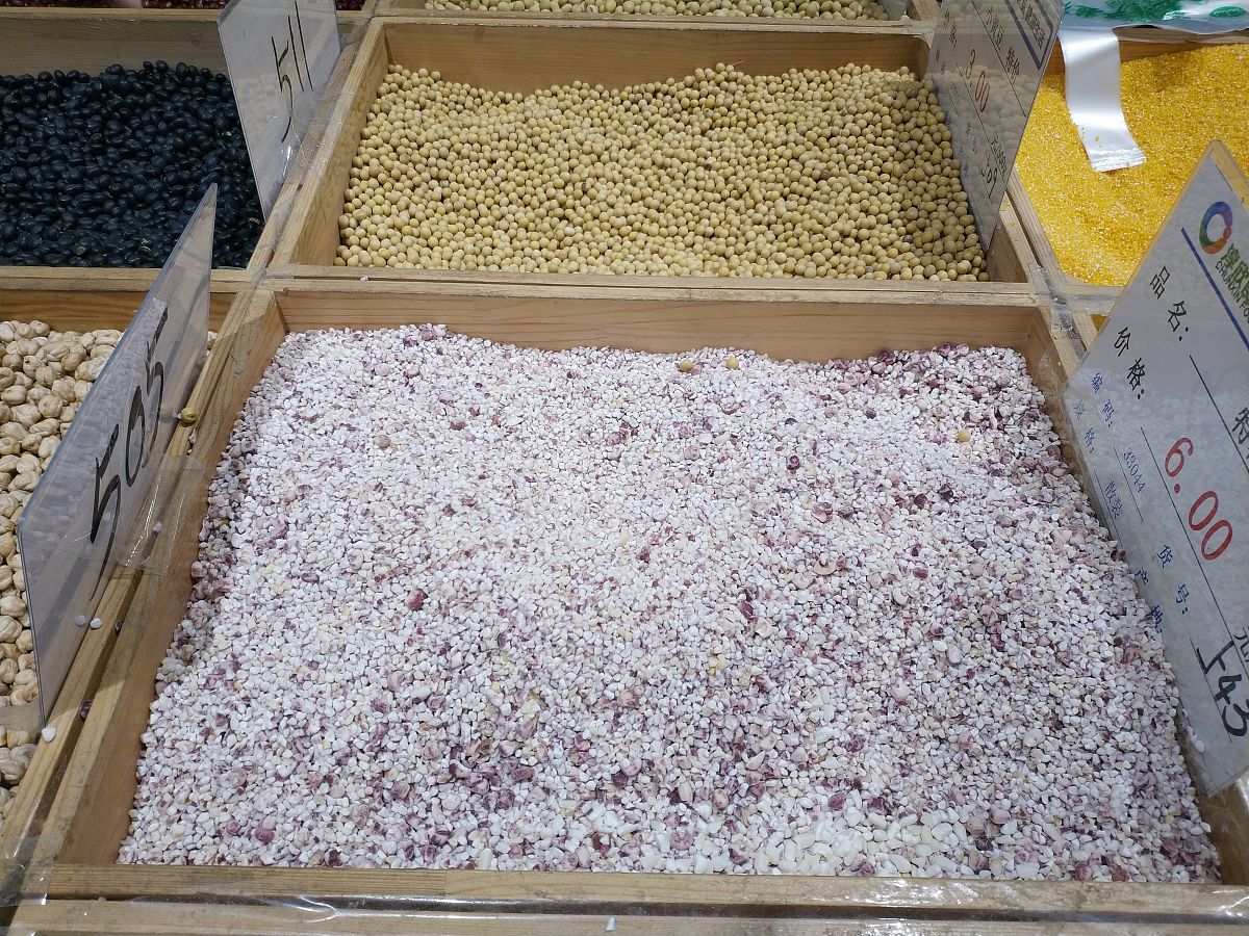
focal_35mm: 32
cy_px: 468
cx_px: 624
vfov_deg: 44.2
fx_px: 1155
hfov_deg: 56.8
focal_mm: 4.5
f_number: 2
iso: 100
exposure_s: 1/205
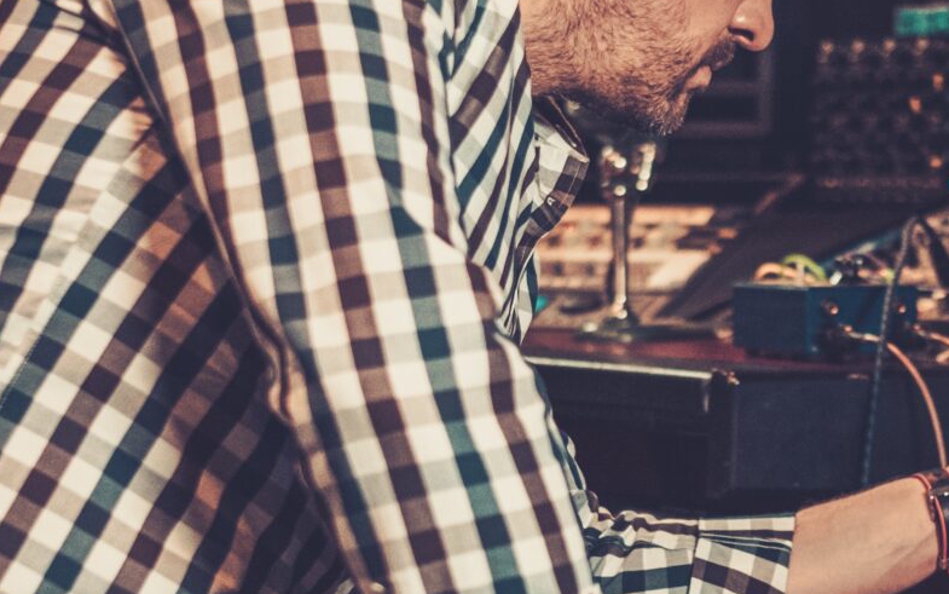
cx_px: 724
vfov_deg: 14.0
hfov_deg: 22.1
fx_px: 2406
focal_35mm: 93
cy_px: 406
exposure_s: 1/160
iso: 1250
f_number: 1.4
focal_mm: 23
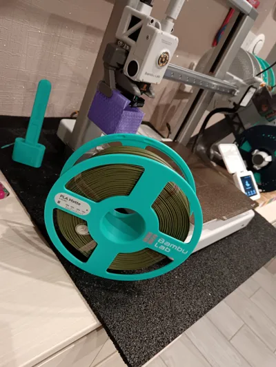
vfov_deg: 65.3
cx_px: 138
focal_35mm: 27
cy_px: 184
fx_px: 287
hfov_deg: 51.4
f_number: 1.9
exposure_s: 1/25
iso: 1081
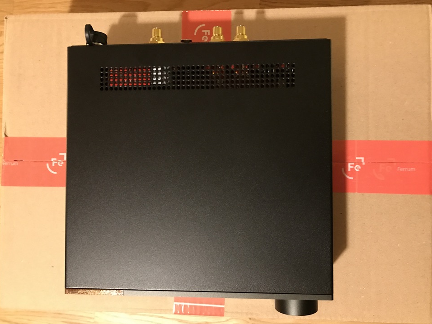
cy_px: 170
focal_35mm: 30
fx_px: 374
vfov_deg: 46.8
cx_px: 216
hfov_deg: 60.0
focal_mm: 3.99
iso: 100
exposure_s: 1/6
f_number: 1.8
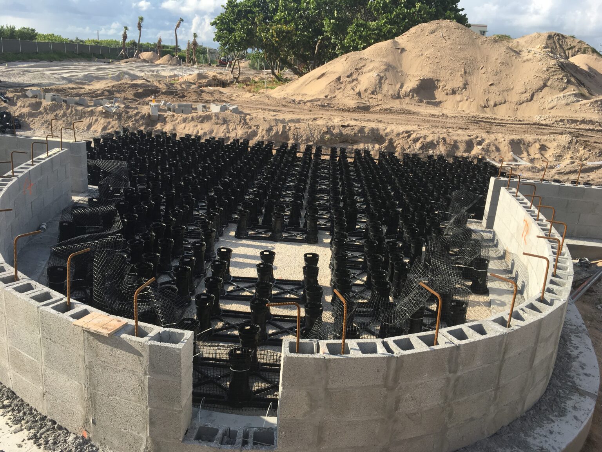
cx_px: 301
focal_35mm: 29
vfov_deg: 48.2
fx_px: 504
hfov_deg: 61.7
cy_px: 226
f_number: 2.2
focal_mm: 4.15
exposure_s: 1/916
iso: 25
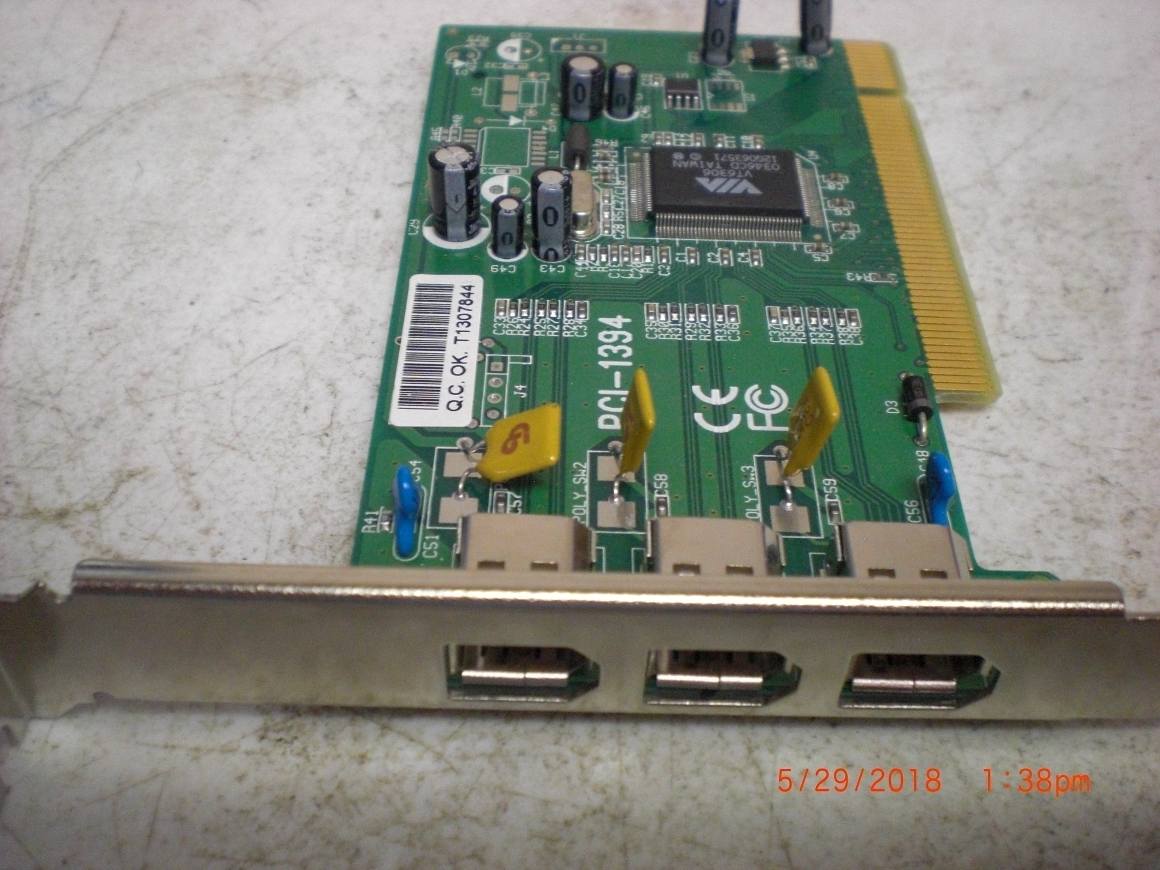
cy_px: 435
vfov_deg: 37.7
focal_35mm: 38
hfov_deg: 49.0
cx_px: 580
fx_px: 1273
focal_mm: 6.3
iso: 400
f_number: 3.1
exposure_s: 1/80
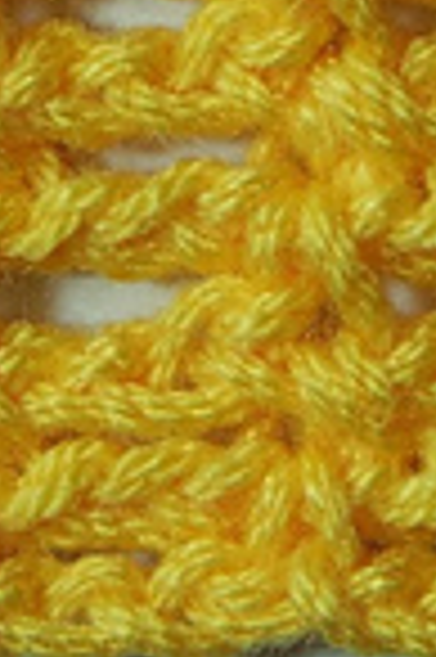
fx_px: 6154
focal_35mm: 338
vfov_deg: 6.0
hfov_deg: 4.1
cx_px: 476
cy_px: -297
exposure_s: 1/80
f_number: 5.6
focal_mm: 50
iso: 400
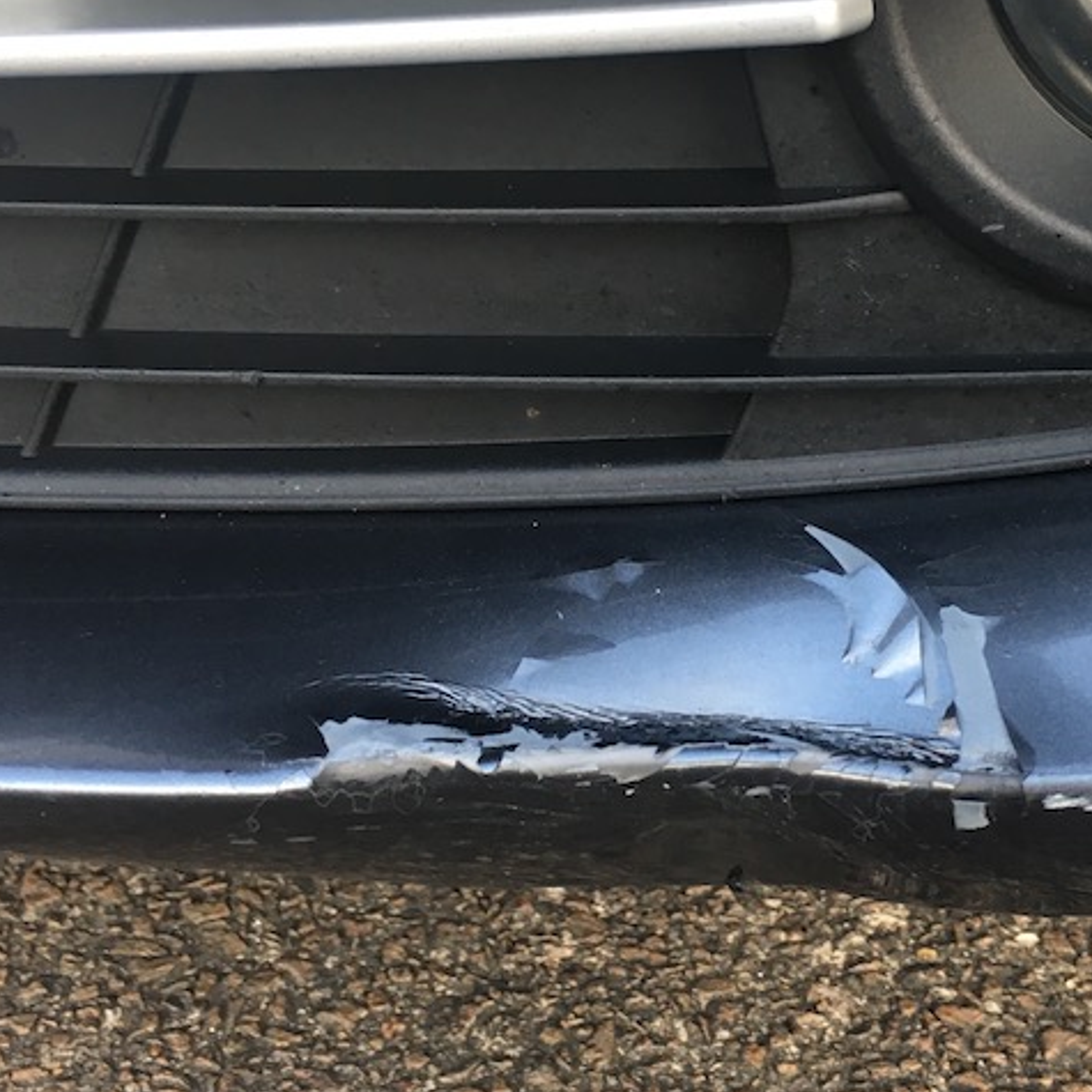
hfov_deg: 30.9
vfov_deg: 31.1
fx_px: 1963
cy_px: 583
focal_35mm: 55
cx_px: 720
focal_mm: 4.15
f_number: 2.2
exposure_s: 1/33
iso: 25
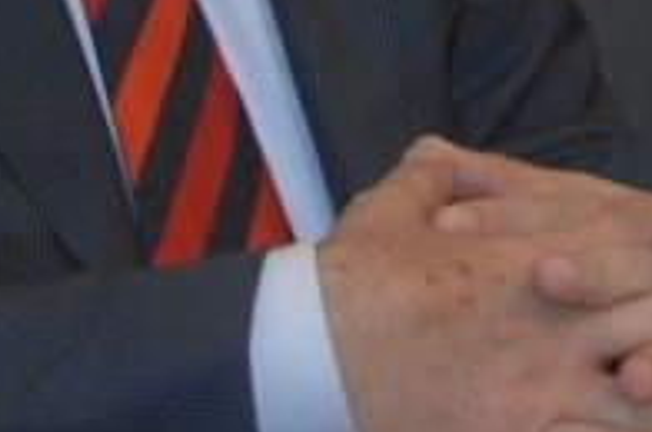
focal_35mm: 588
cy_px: -445
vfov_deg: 2.3
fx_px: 10625
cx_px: 878
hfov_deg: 3.5
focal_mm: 75
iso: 800
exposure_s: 1/125
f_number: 3.2
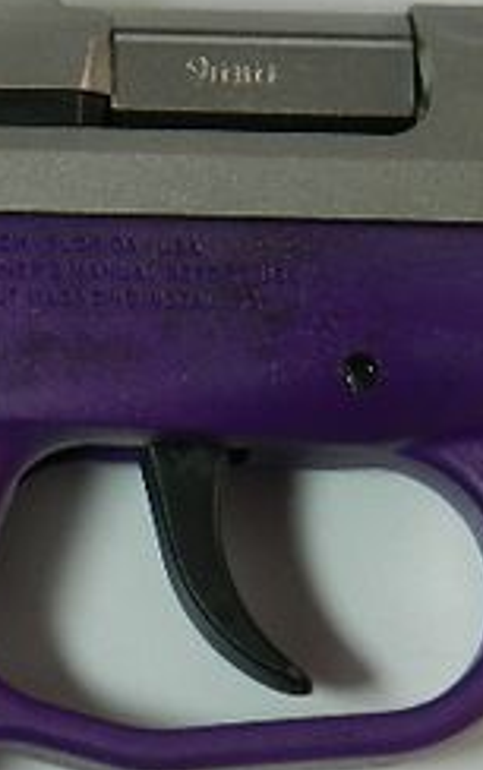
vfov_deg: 3.6
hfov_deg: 2.2
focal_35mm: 586
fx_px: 12313
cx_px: 16
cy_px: 819
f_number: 4.9
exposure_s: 1/60
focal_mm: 27
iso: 80
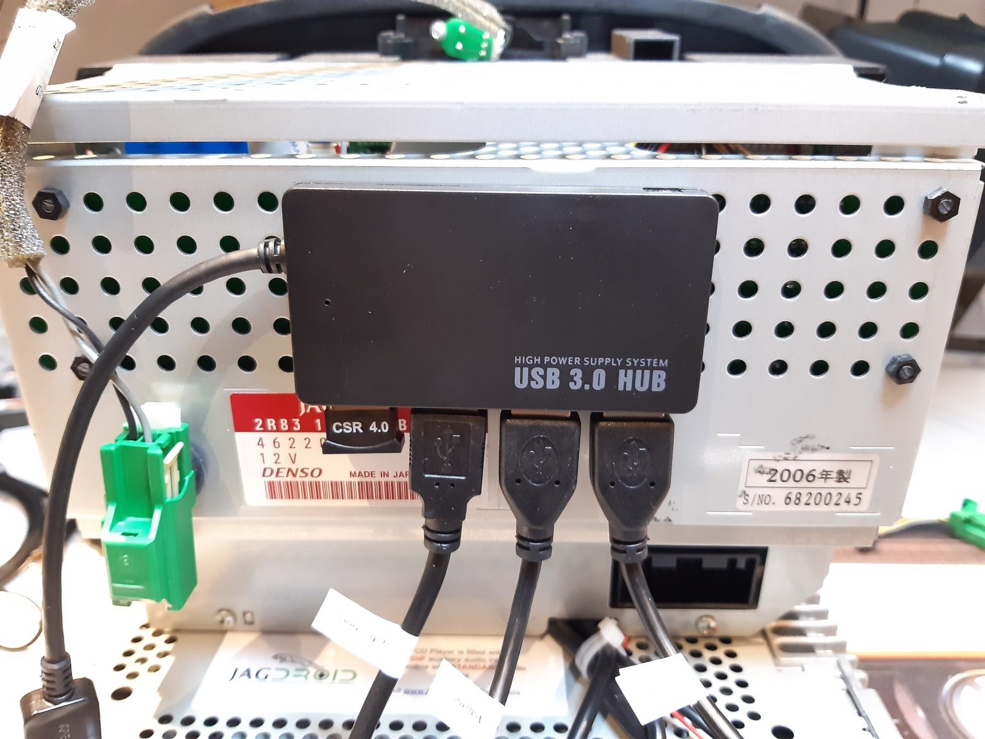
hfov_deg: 67.3
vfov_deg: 53.1
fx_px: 740
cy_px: 370
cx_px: 492
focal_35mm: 26
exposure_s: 1/25
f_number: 1.7
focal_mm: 3.92
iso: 400
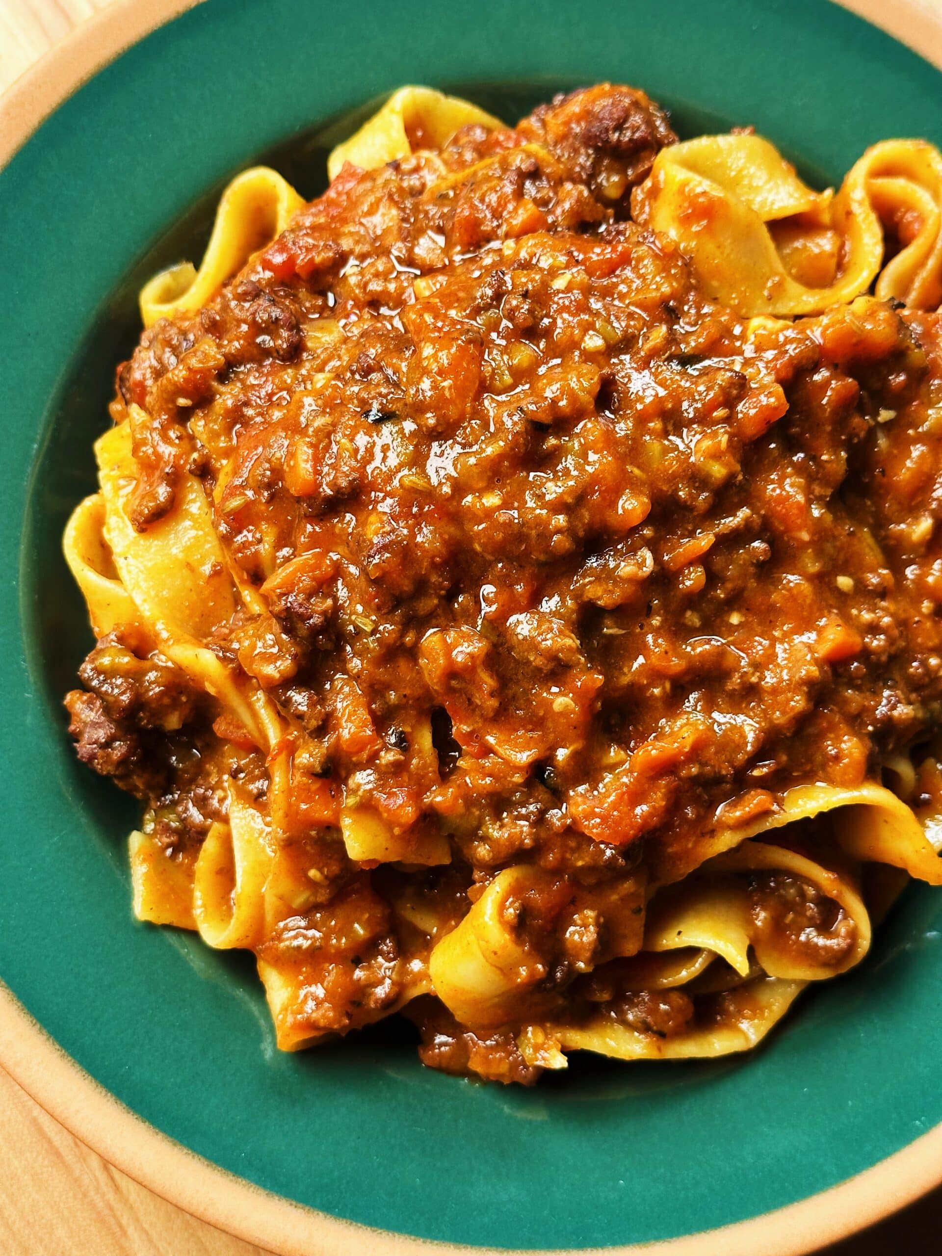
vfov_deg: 39.7
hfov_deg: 30.3
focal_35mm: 48
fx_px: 1742
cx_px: 471
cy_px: 628
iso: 80
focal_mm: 6.86
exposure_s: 1/102
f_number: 1.78
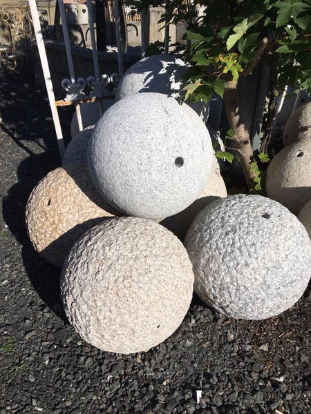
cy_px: 207
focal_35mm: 29
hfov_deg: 48.2
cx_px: 156
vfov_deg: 61.7
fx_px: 347
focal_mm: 4.15
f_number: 2.2
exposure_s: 1/3663
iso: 25
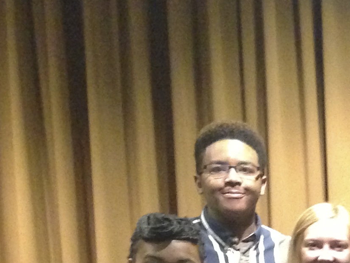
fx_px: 1325
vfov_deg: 10.9
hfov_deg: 13.8
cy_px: 401
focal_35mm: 131
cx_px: 585
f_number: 2.4
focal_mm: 4.13
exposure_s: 1/15
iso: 640
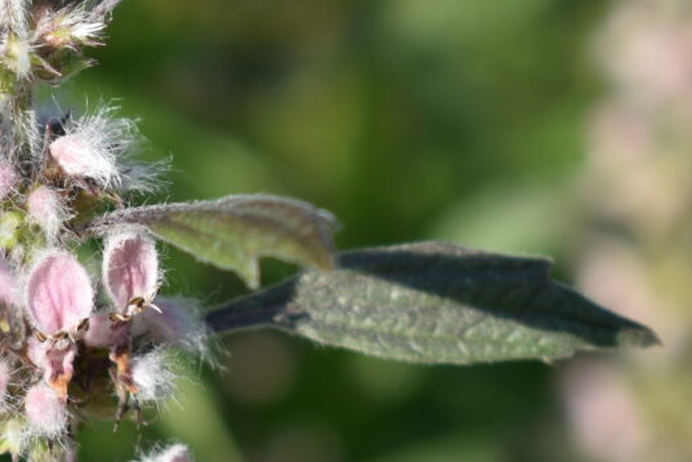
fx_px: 4681
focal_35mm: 243
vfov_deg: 5.6
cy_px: 198
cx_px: -174
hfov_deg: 8.4
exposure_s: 1/200
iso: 100
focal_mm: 55
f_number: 7.1
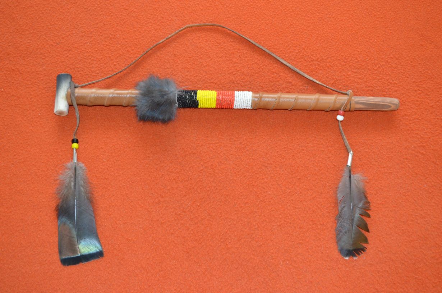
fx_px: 551
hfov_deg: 43.7
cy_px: 146
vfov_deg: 29.7
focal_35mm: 45
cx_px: 221
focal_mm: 30
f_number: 4.5
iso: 3200
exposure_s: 1/60
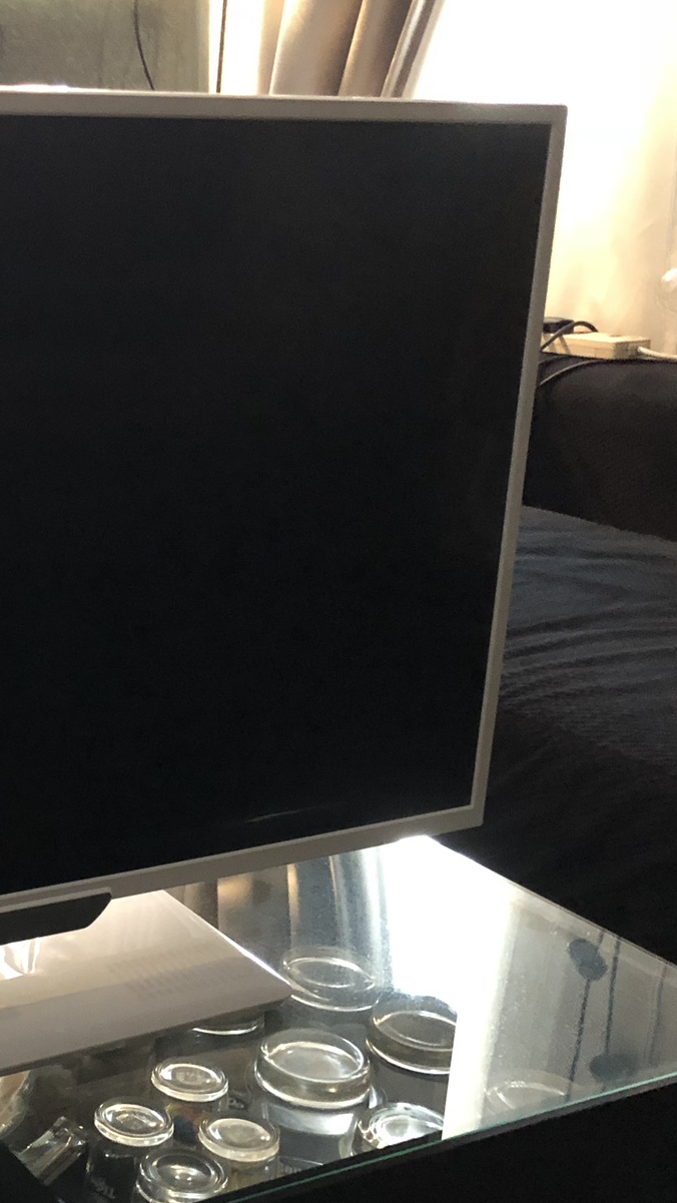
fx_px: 1659
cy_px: 638
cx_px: -158
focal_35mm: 52
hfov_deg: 21.3
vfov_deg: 39.8
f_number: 1.8
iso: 160
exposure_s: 1/4
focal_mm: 4
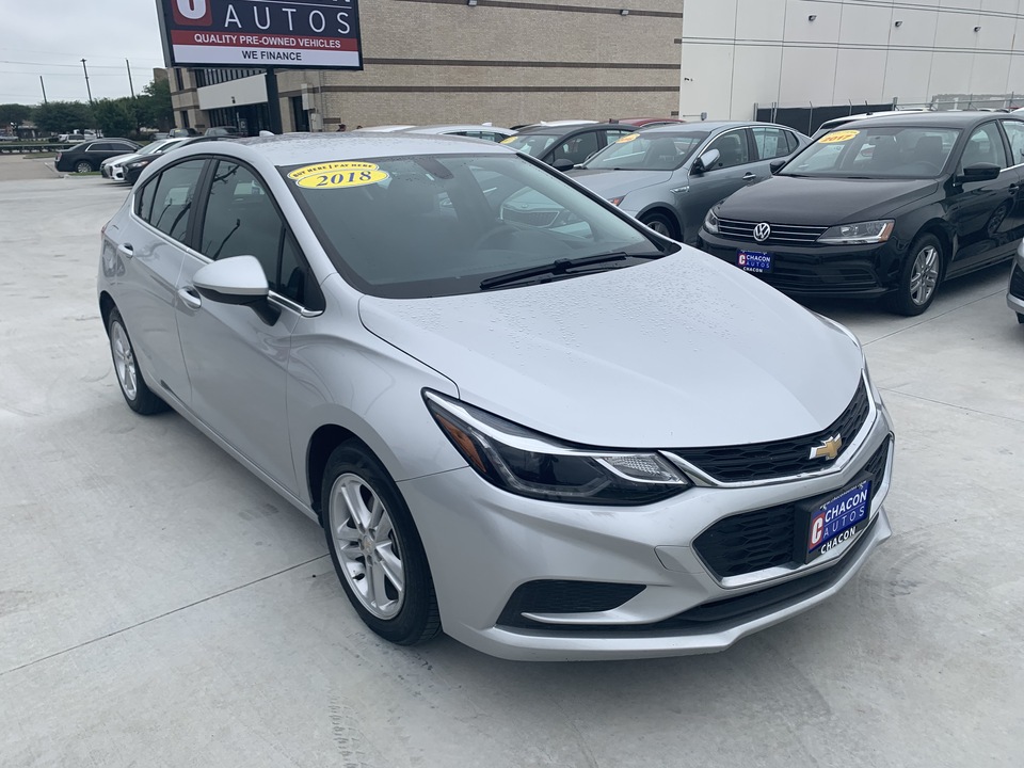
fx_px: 769
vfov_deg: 53.1
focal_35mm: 26
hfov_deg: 67.3
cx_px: 512
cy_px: 384
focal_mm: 4.25
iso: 25
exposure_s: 1/954
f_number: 1.8
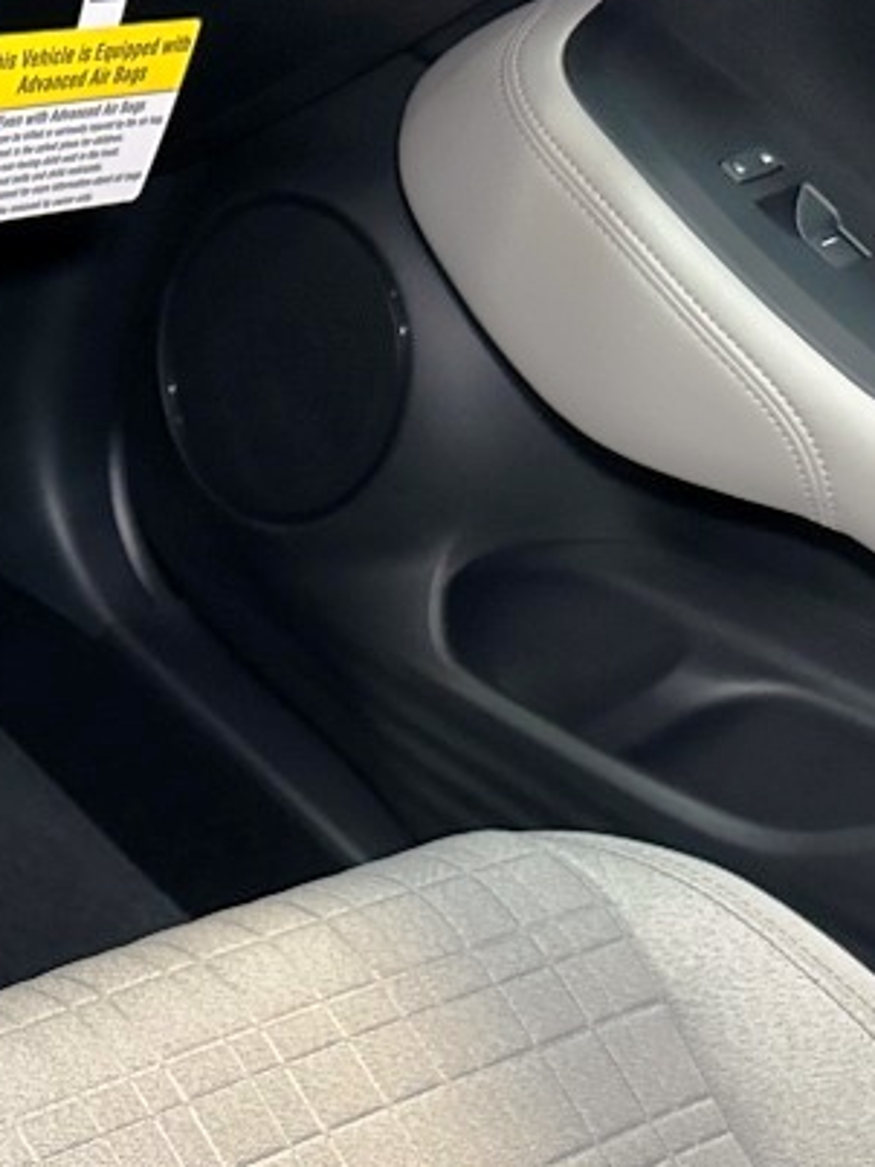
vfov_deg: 31.1
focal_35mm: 61
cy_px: 883
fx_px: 2057
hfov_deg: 21.3
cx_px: -322
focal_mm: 6.86
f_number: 1.78
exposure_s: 1/60
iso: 500
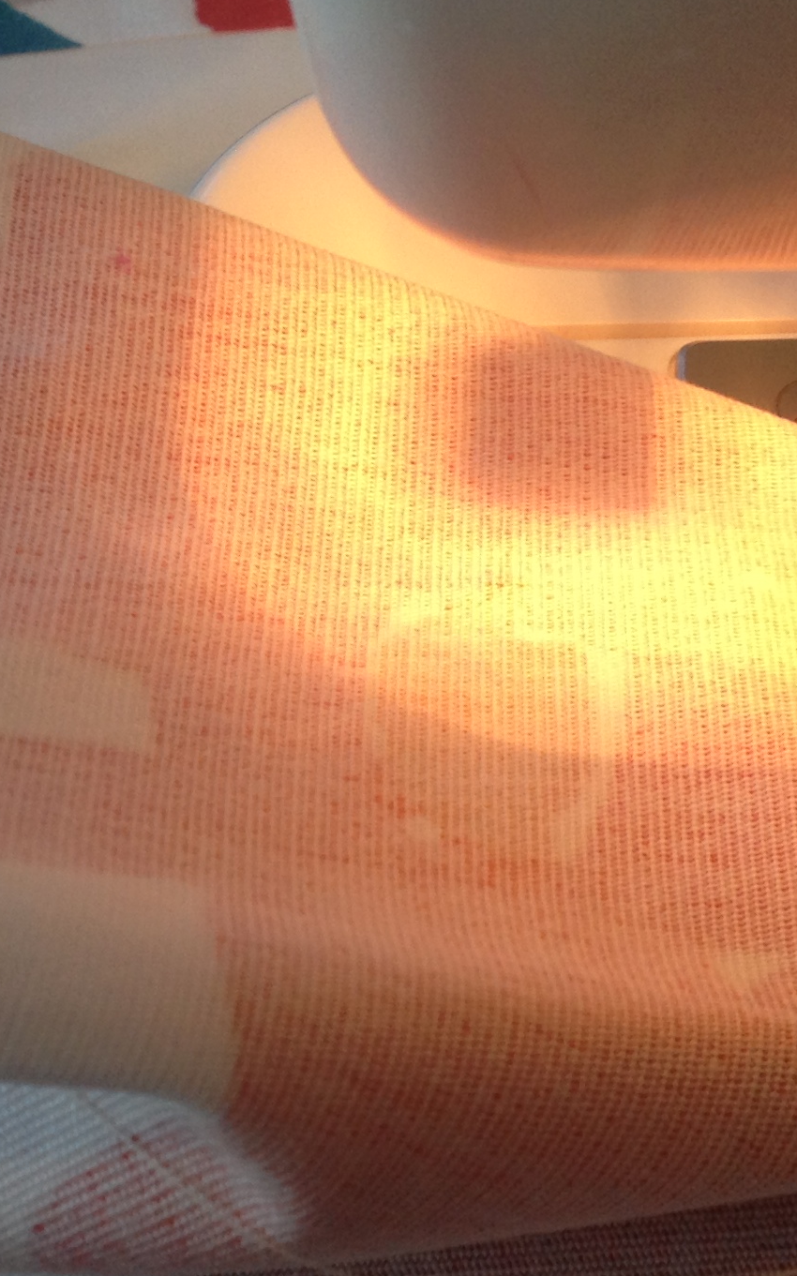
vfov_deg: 23.2
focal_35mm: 89
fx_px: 3095
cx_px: 475
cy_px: 875
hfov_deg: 14.7
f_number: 2.4
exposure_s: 1/20
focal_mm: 4.28
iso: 64
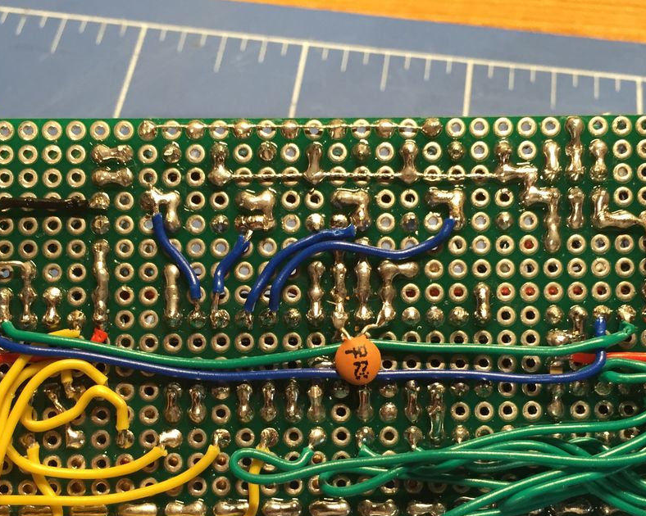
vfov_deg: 32.4
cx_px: 320
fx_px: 879
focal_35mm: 46
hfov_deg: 40.3
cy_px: 354
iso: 100
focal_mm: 4.15
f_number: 2.2
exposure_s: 1/30
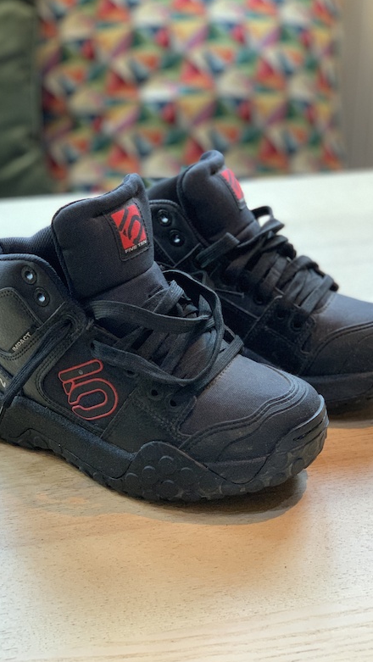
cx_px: 181
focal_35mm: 58
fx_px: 1019
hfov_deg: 20.8
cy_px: 327
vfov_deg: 36.0
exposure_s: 1/50
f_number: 2.4
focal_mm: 6
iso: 250
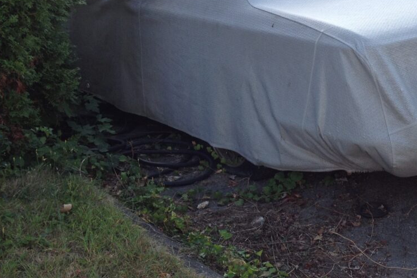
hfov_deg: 35.5
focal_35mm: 56
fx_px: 648
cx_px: 260
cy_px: 54
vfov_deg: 23.8
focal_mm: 4.28
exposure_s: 1/249
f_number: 2.4
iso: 50
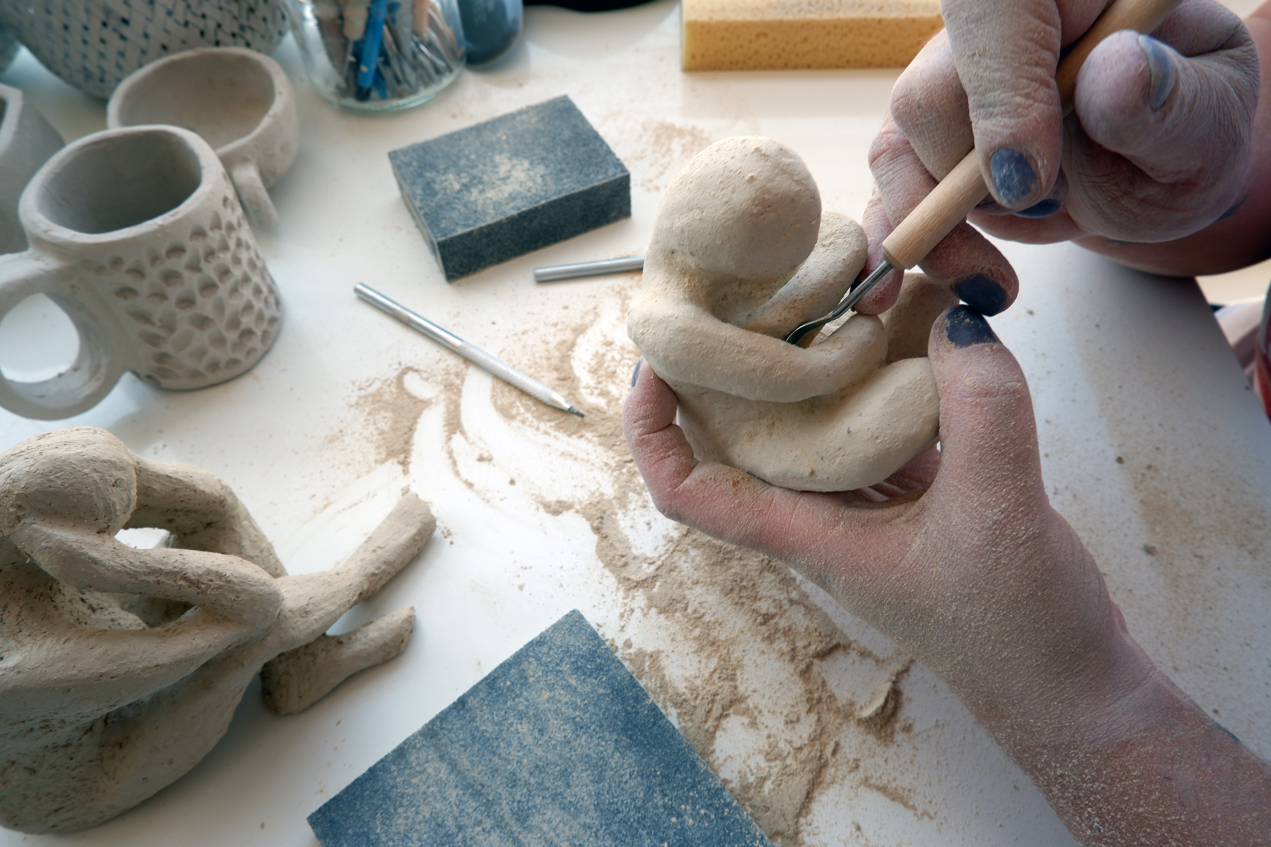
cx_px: 636
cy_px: 424
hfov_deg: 76.1
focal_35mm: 23
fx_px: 812
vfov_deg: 55.1
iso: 200
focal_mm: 15
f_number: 9
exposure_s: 1/38
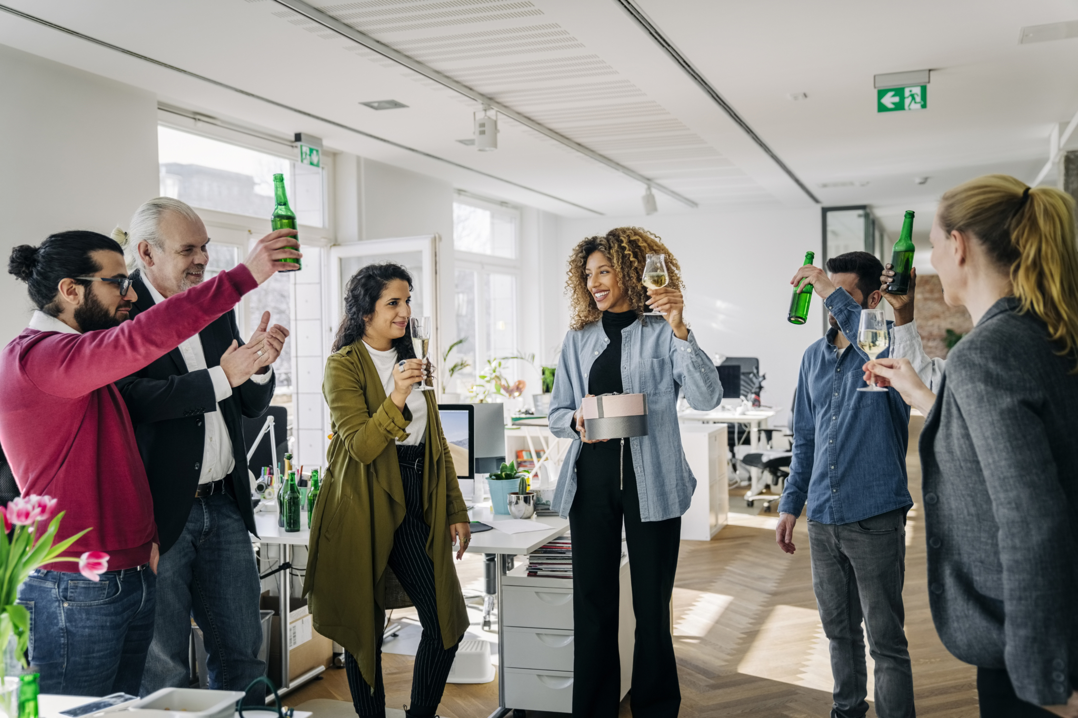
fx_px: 1138
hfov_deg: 50.7
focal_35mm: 38
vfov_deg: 35.0
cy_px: 359
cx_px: 539
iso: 125
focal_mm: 38
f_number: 2.8
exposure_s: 1/200
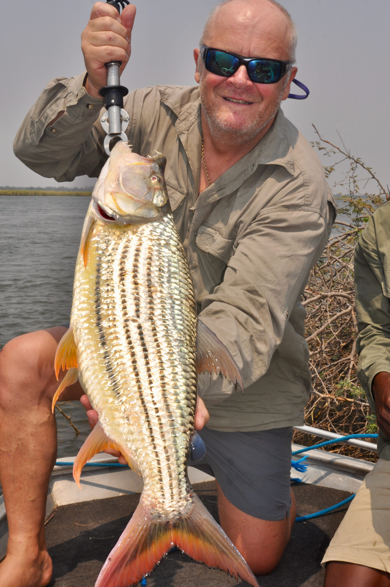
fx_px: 855
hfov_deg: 25.7
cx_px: 195
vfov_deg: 37.9
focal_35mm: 52
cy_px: 294
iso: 200
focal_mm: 35
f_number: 18
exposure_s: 1/200
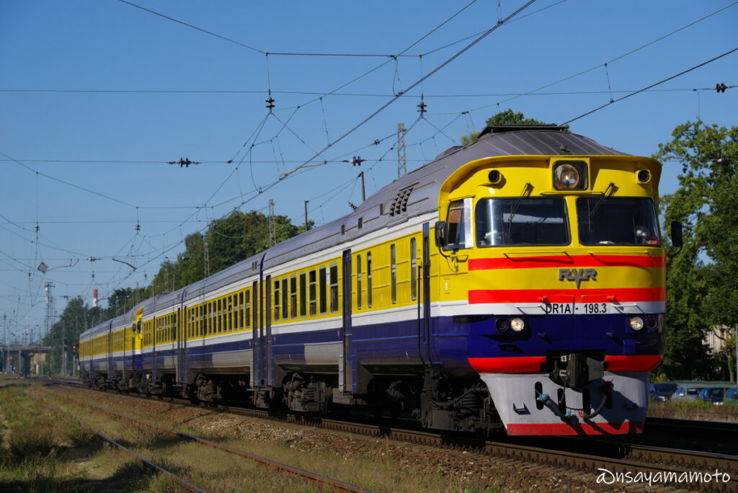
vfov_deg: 11.2
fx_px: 2523
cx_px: 369
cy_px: 246
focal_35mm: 123
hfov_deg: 16.6
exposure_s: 1/1000
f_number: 8
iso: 250
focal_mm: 123
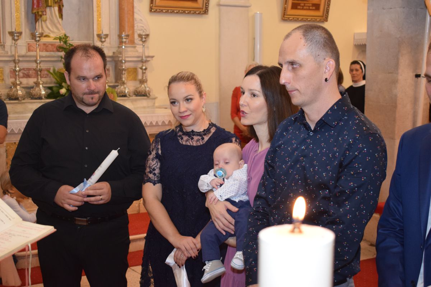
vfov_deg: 25.1
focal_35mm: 54
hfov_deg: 36.9
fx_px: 646
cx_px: 216
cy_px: 144
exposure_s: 1/60
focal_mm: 36
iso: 1800
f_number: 4.8
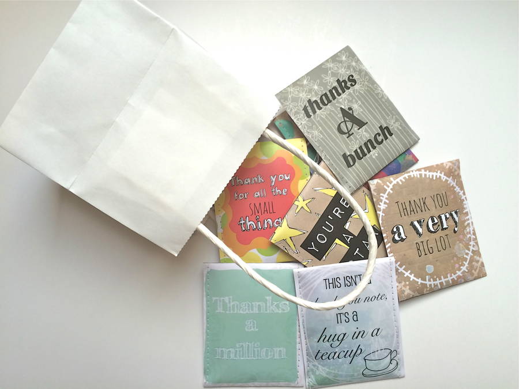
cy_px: 194
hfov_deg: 61.7
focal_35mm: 29
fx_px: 435
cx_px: 260
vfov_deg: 48.2
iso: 40
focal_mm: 4.15
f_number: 2.2
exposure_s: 1/40
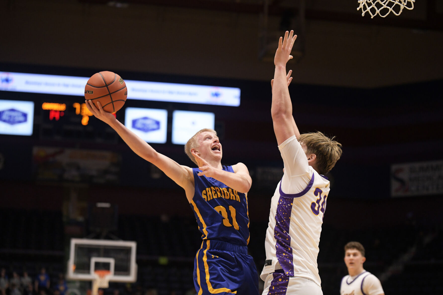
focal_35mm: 92
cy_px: 148
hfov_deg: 22.1
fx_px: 1132
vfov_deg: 14.9
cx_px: 222
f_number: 2.8
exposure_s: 1/1250
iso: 3200
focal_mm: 92
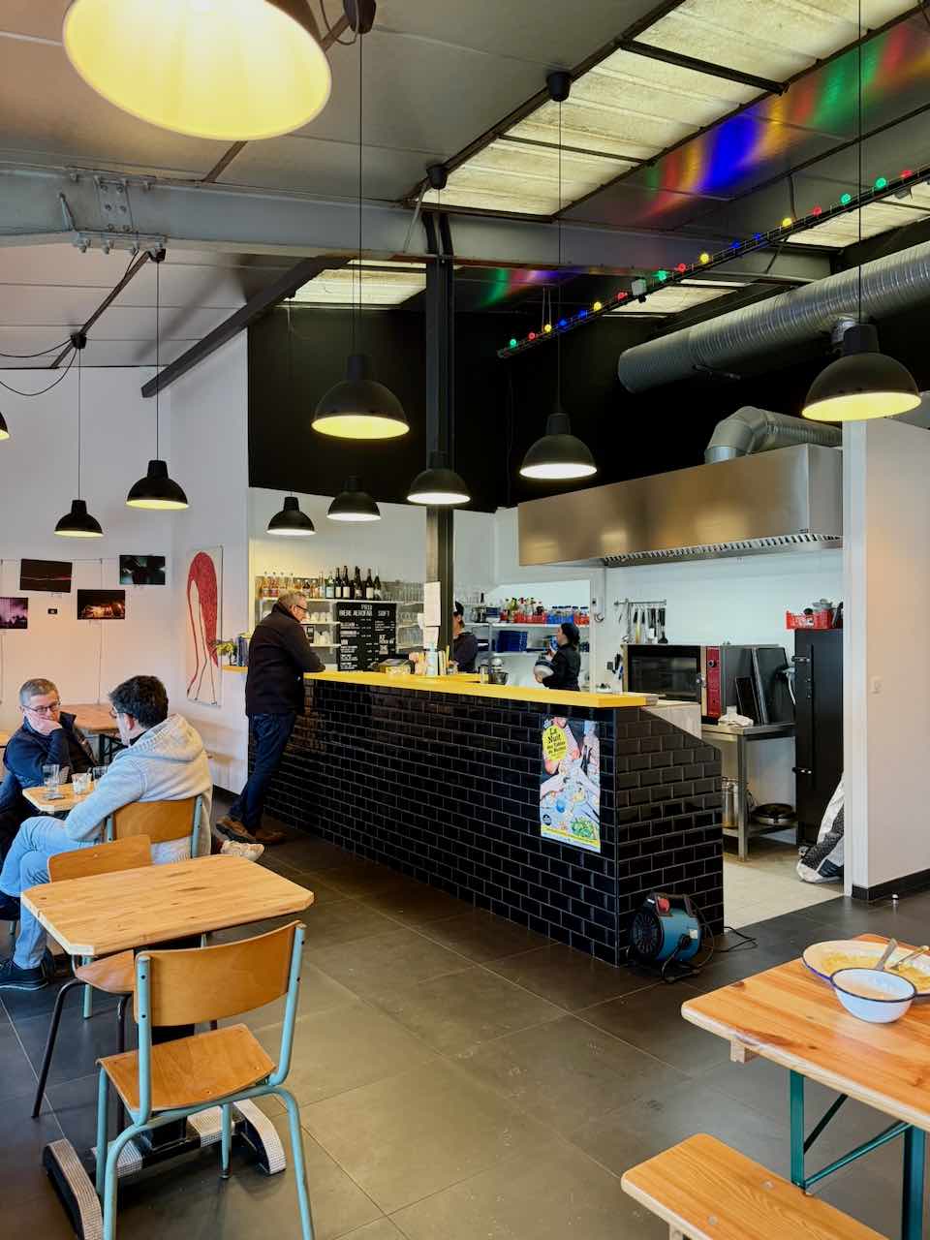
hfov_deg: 56.8
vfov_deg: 71.6
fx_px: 860
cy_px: 620
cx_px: 465
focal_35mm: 24
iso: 320
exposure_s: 1/50
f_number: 1.78
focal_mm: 6.76
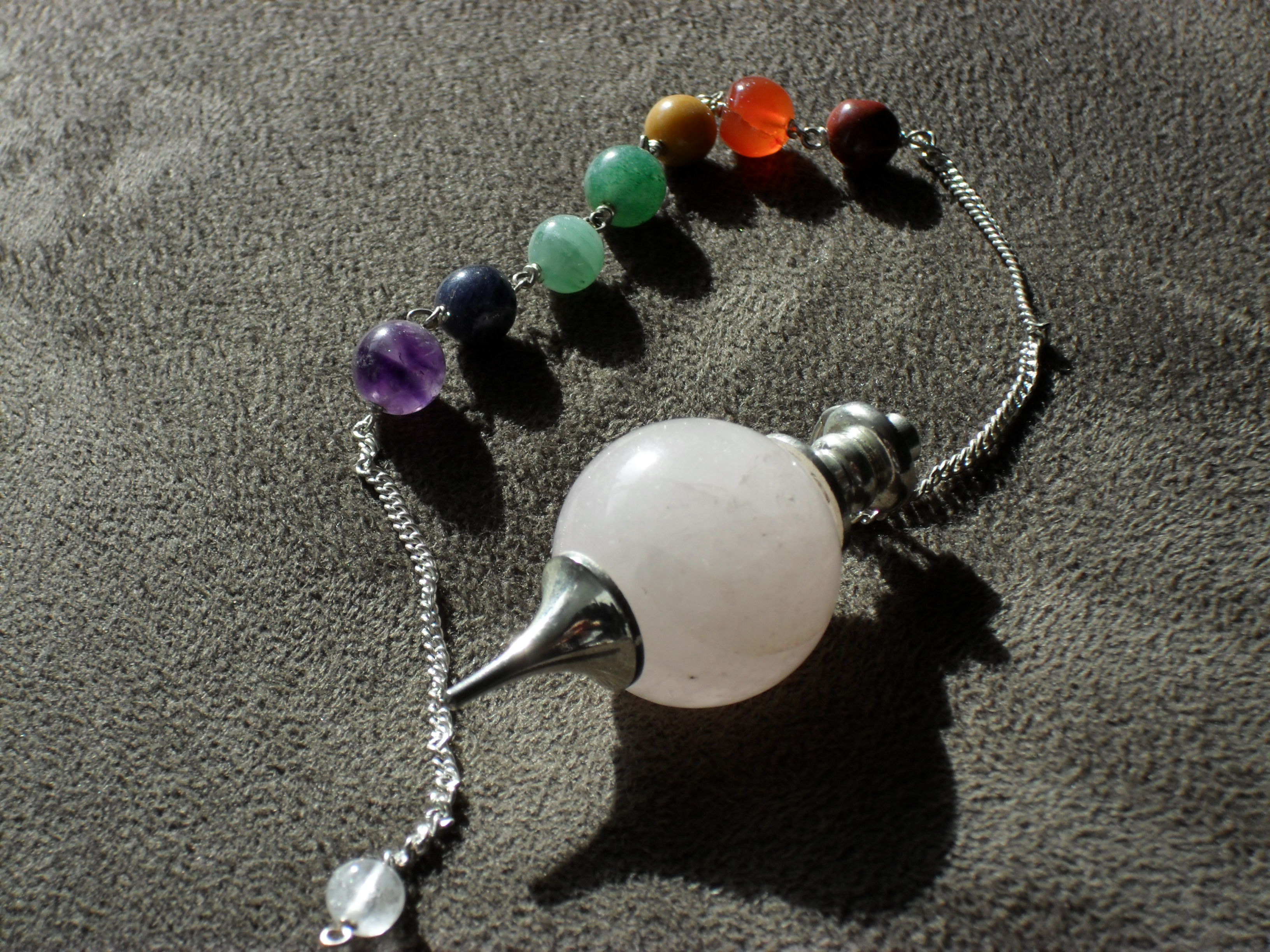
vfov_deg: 14.1
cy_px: 476
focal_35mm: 105
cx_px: 635
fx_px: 3852
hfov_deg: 18.7
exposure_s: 1/250
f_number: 5.8
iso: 100
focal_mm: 18.9
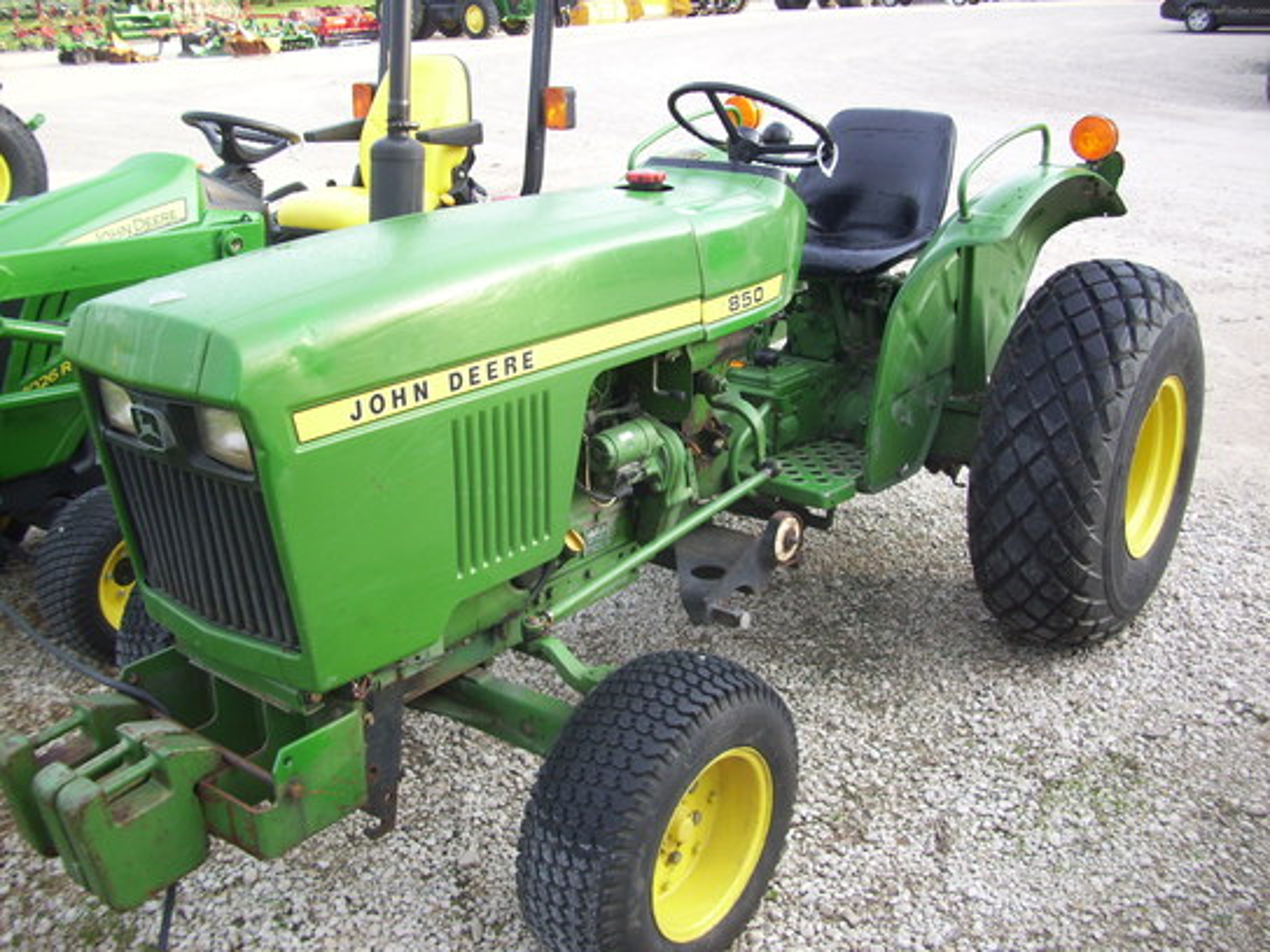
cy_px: 476
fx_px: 1247
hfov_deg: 54.0
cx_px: 635
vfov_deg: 41.8
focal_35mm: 34
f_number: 2.9
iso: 80
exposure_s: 1/125
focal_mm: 5.7
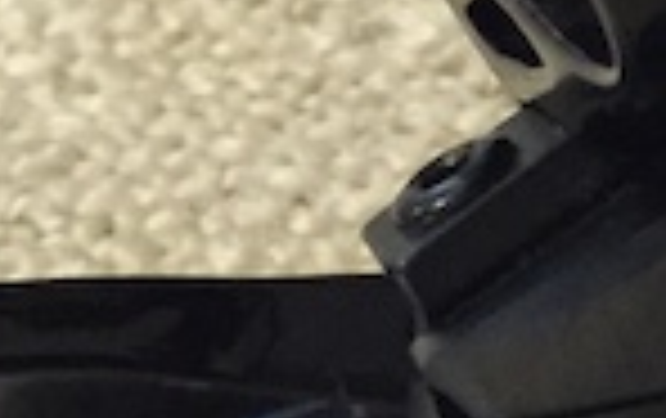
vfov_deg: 7.9
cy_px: 22
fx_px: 3018
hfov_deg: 12.1
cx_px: 940
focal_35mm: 166
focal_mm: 4.15
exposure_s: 1/15
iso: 400
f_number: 2.2
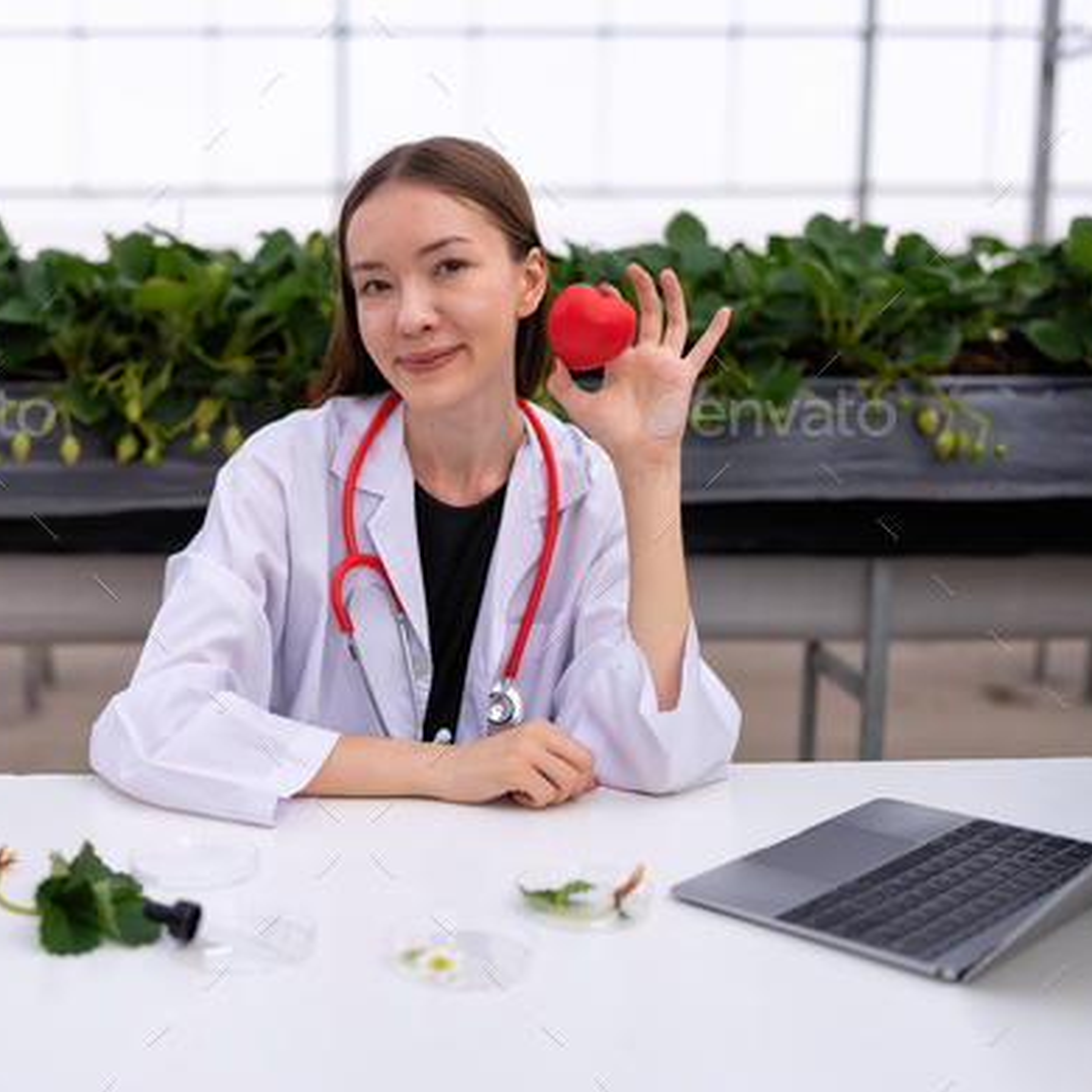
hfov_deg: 37.1
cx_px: 342
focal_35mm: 45
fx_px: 1606
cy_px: 547
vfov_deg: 37.6
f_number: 1.4
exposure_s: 1/8000
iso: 320
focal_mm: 35
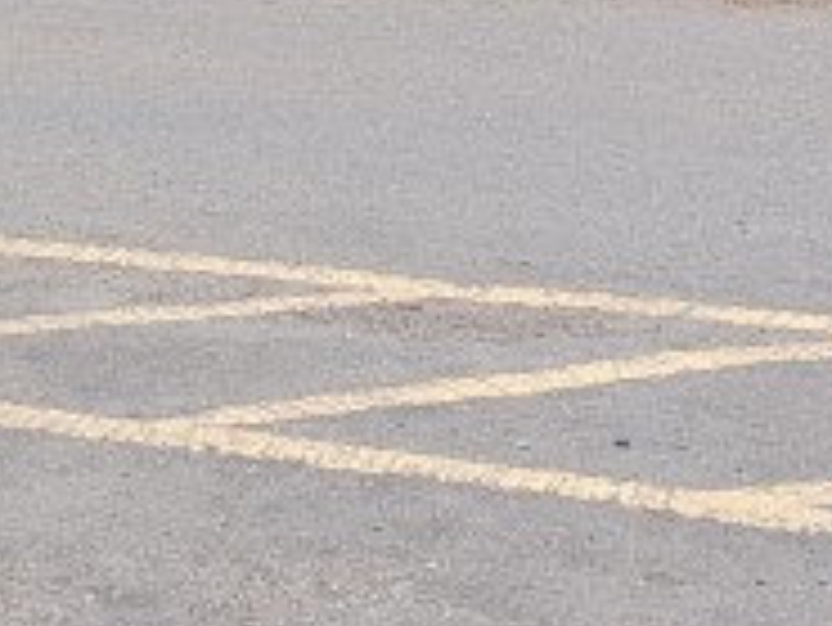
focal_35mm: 155
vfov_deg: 9.3
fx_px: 3728
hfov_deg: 12.7
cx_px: 560
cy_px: -315
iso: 44
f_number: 1.85
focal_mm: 6.81
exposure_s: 1/833
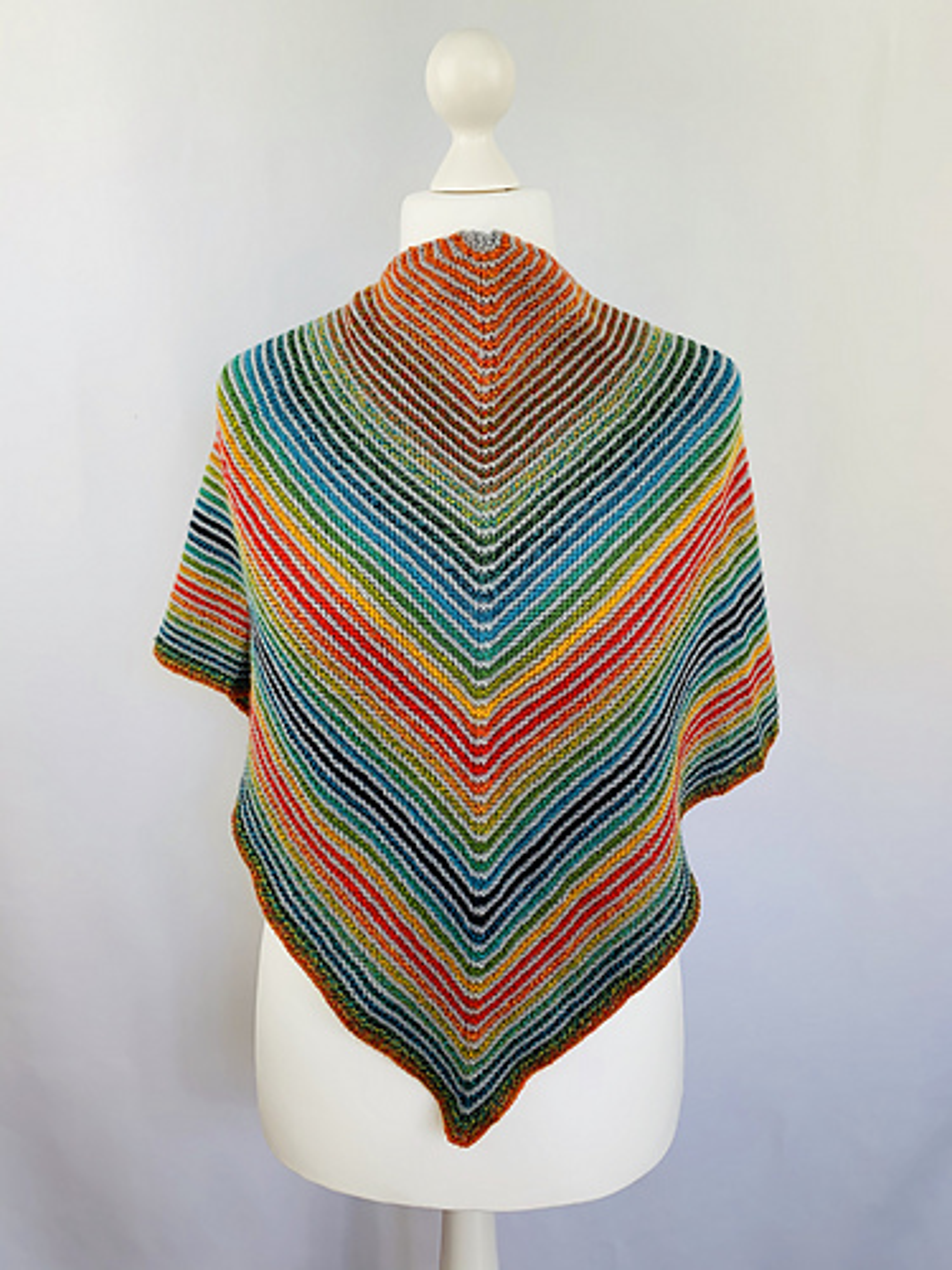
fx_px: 953
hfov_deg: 53.1
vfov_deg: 67.3
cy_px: 635
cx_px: 476
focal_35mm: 26
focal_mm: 4.25
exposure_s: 1/106
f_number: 1.8
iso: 25
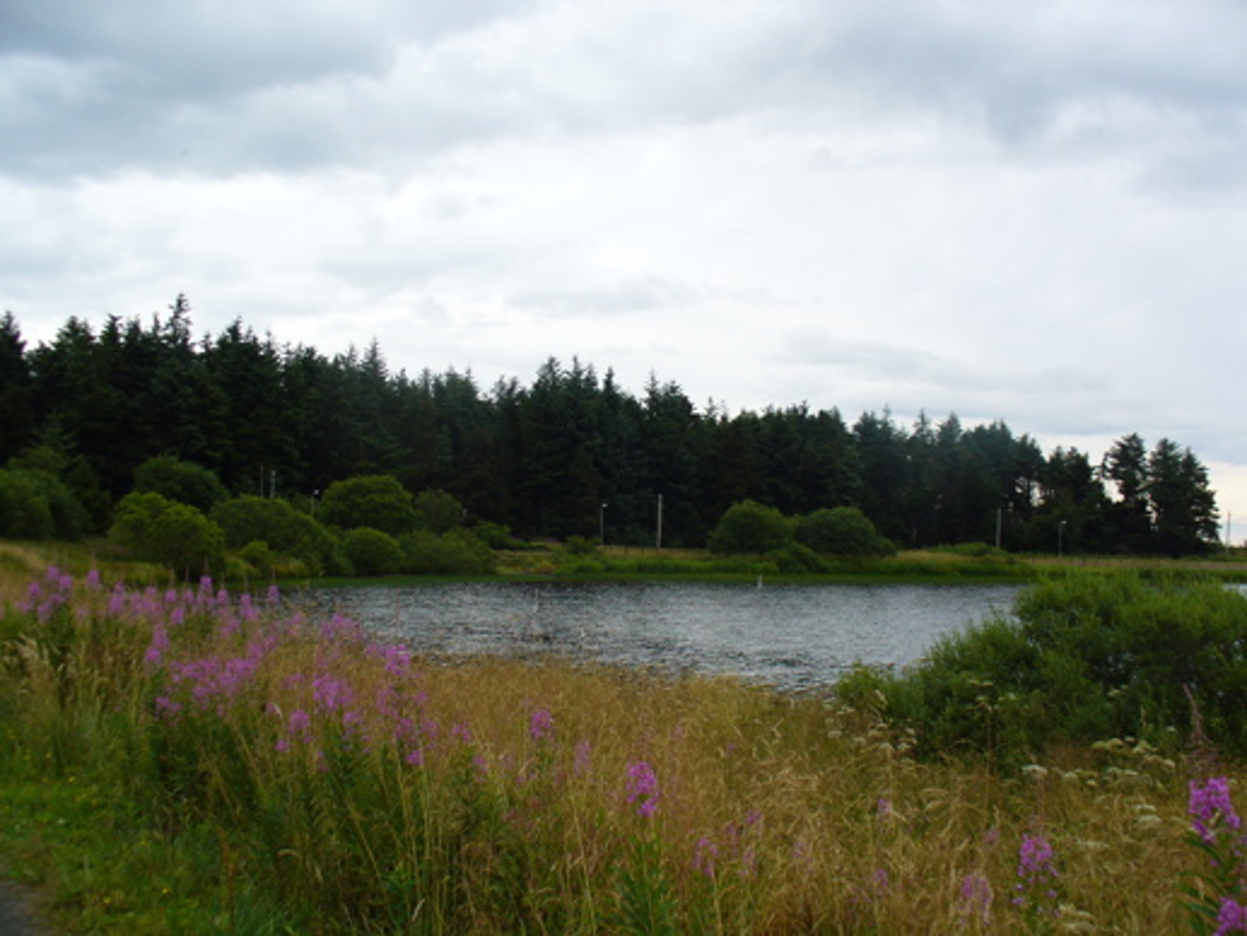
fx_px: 1513
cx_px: 624
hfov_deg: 44.8
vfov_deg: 34.4
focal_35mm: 42
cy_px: 468
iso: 80
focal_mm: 7
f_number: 2.9
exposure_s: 1/250
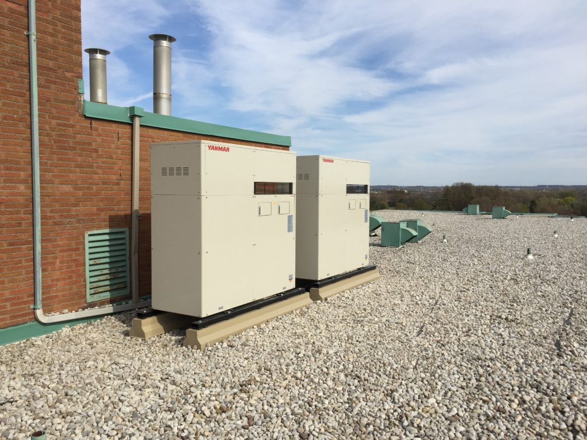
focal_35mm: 29
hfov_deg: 61.7
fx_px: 492
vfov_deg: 48.2
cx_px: 294
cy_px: 220
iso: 32
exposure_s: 1/2475
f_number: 2.2
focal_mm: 4.15
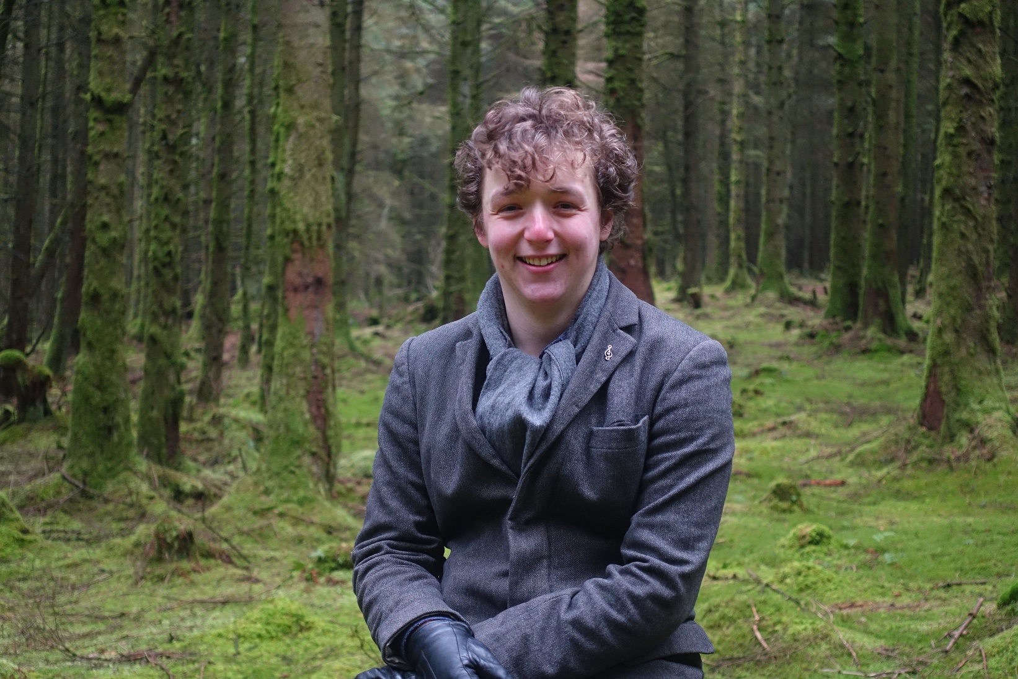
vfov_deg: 19.5
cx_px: 509
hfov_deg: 28.8
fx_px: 1979
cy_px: 340
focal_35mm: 70
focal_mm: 25.64
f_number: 2.8
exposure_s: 1/10
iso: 800
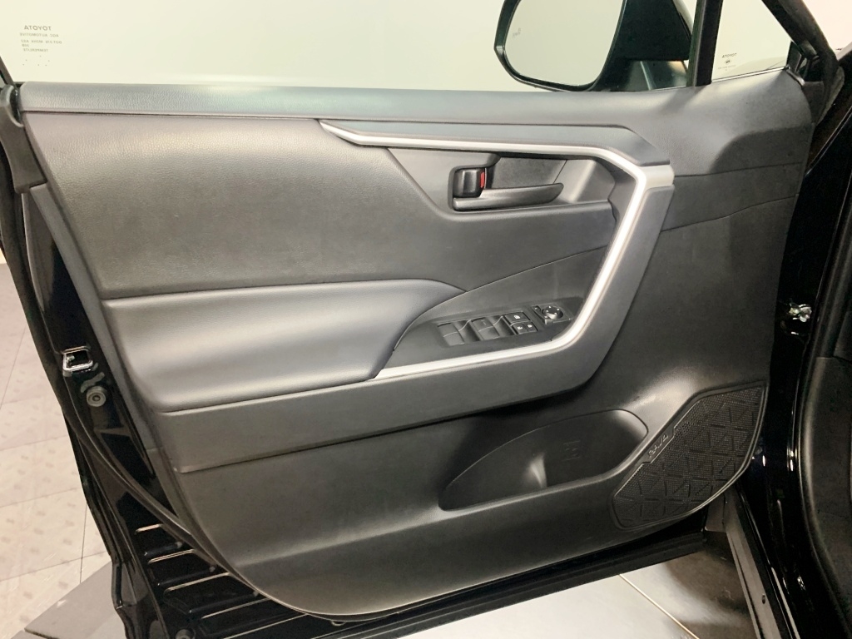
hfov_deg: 67.3
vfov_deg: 53.1
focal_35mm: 26
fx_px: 640
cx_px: 426
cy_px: 320
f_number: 1.8
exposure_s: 1/40
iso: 400
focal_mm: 4.25
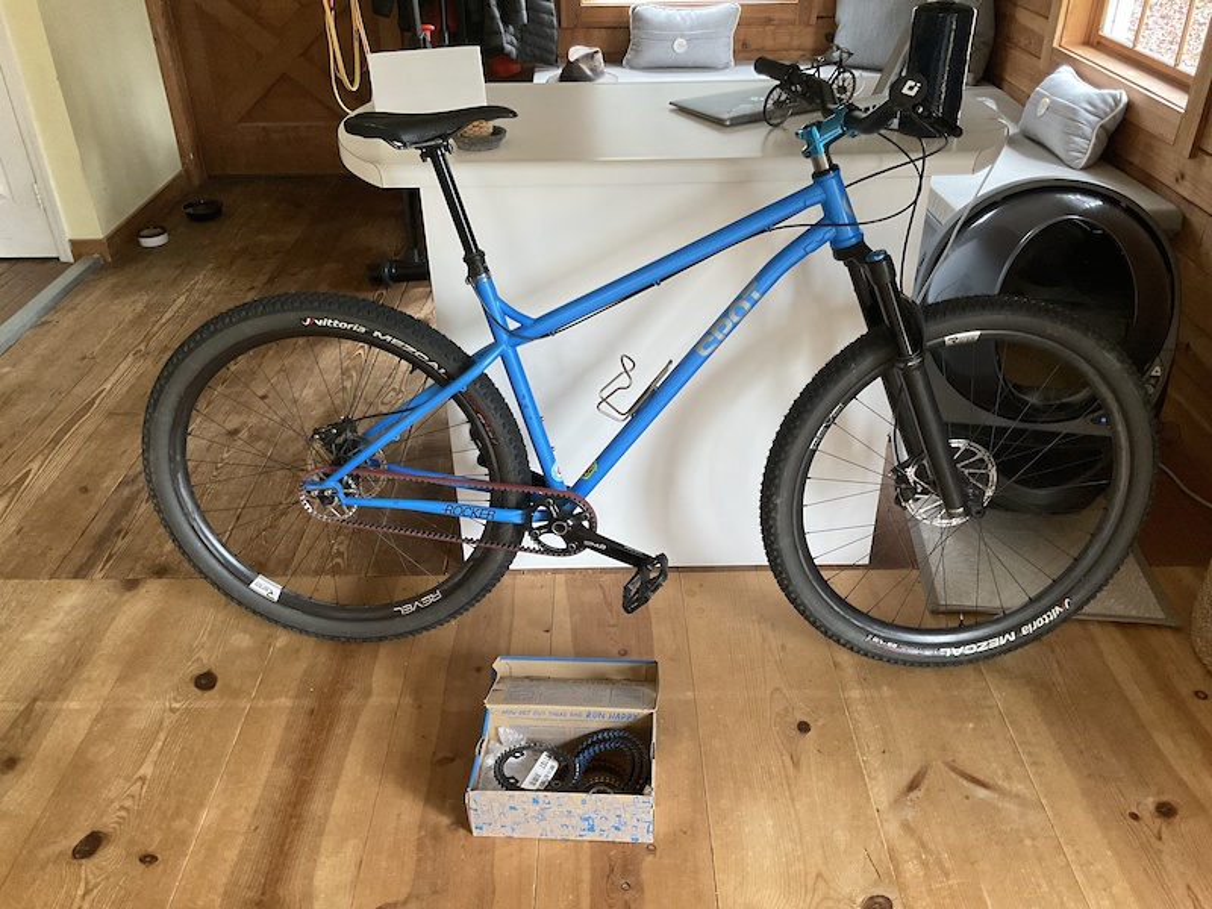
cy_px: 454
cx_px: 606
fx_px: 1015
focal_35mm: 29
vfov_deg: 48.2
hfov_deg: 61.7
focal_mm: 3
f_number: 1.8
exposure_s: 1/60
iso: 250
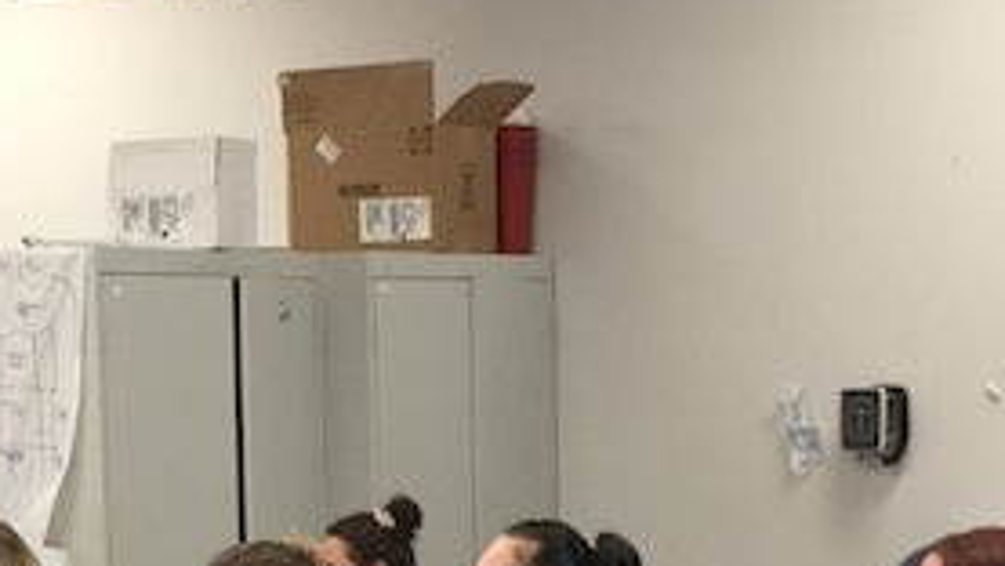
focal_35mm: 117
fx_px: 3119
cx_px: 308
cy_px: 1056
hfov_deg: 18.2
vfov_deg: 9.8
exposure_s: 1/30
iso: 50
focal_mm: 4.15
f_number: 2.2
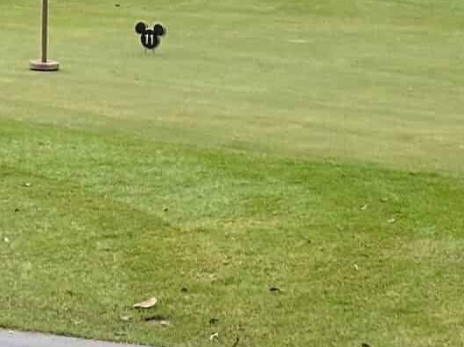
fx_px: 3108
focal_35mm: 232
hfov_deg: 8.4
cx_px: -209
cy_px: -459
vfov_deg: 6.1
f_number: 1.78
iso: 64
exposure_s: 1/1157
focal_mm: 6.86
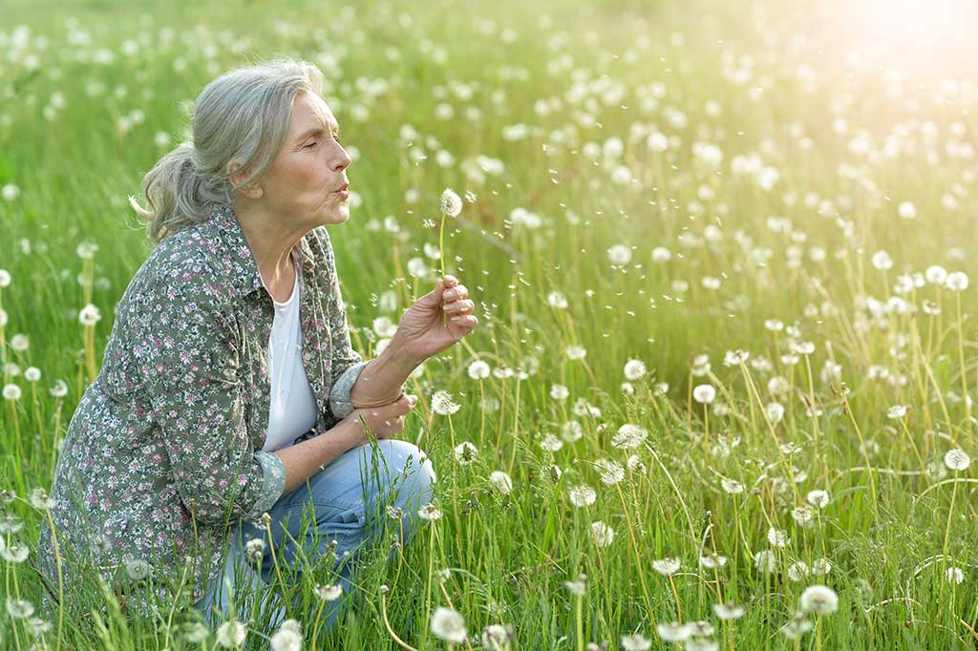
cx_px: 489
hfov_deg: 23.9
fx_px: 2308
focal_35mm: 85
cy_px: 326
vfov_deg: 16.1
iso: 640
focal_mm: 85
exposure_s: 1/800
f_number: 3.5
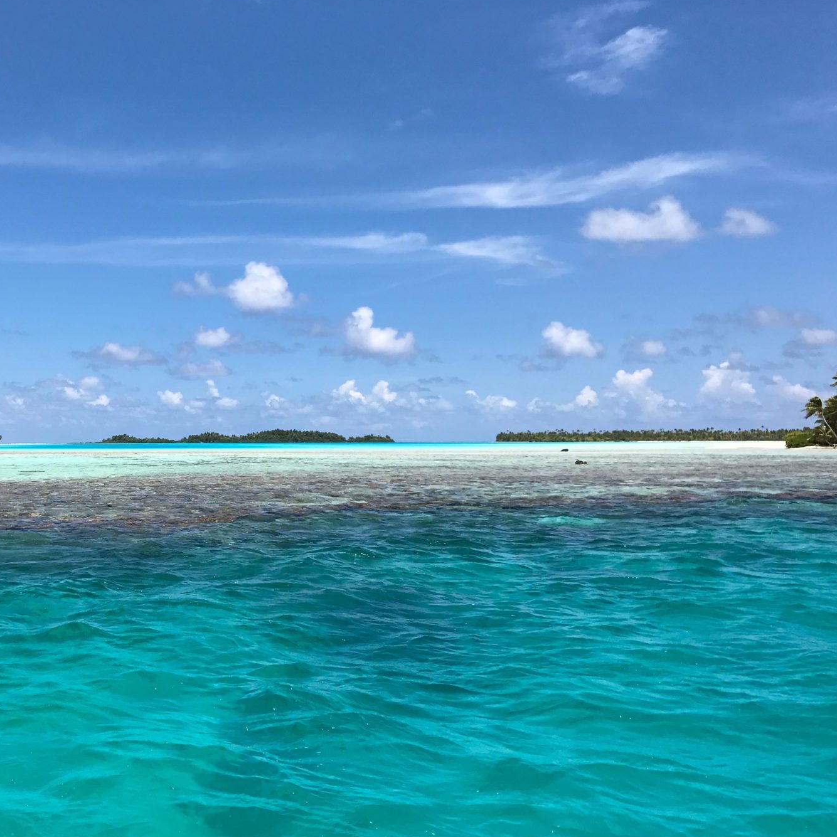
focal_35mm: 38
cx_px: 198
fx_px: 1040
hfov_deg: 42.4
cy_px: 413
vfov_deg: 43.9
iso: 20
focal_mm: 3.99
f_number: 1.8
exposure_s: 1/3831
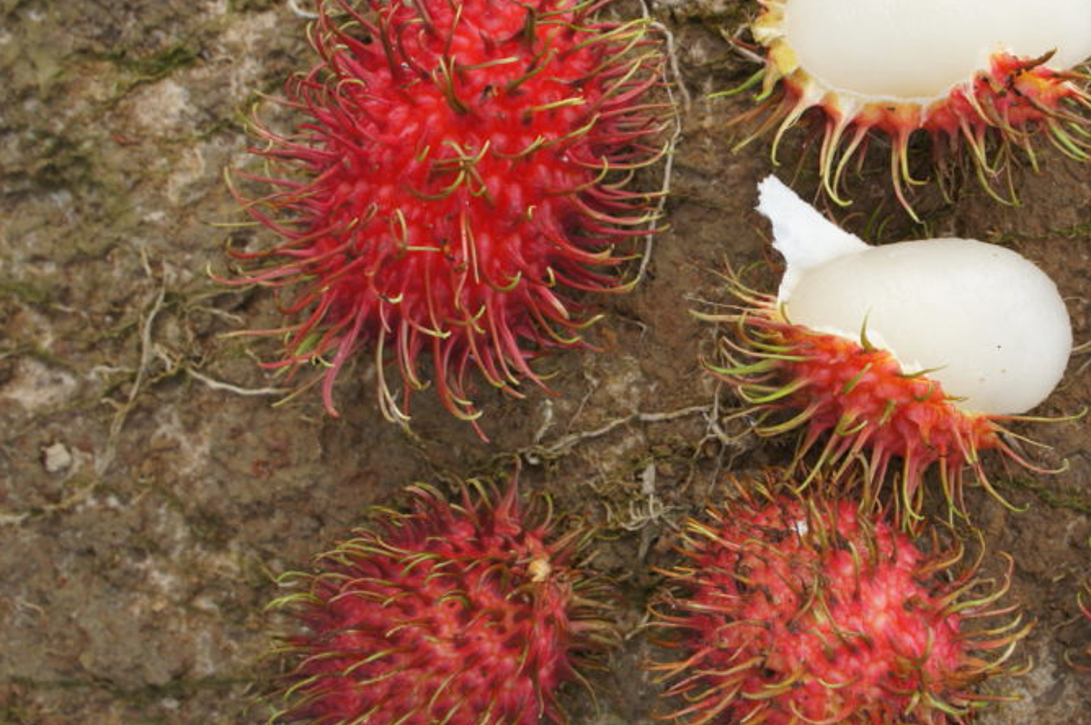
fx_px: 1393
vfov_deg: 29.2
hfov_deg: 41.8
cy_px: 322
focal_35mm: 46
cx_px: 779
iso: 200
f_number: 7.1
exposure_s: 1/125
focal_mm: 20
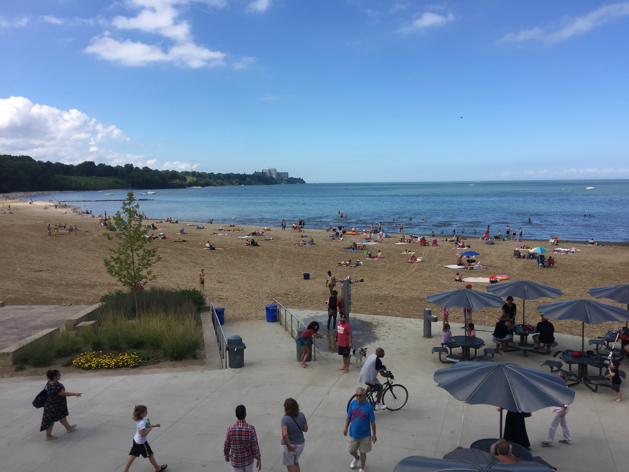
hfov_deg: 61.7
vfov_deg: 48.2
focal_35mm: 29
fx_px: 527
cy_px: 236
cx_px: 314
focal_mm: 4.15
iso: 32
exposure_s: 1/1582
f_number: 2.2
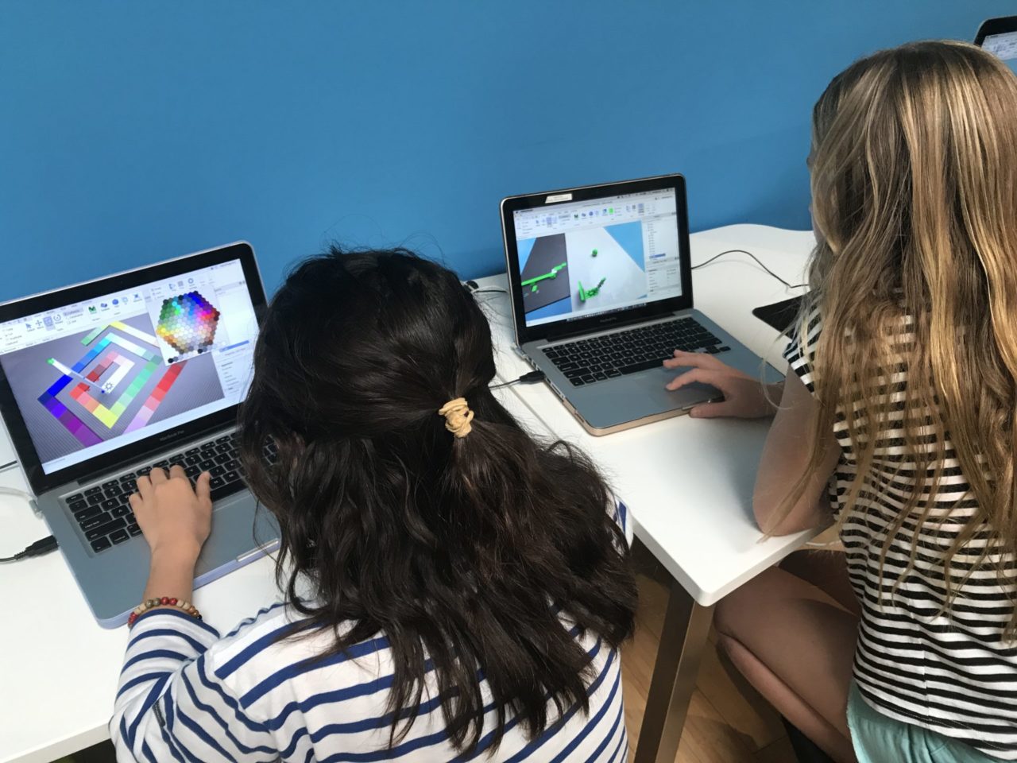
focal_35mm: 28
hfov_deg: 63.4
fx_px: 823
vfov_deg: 49.7
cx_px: 508
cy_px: 382
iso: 25
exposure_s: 1/30
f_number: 1.8
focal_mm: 3.99
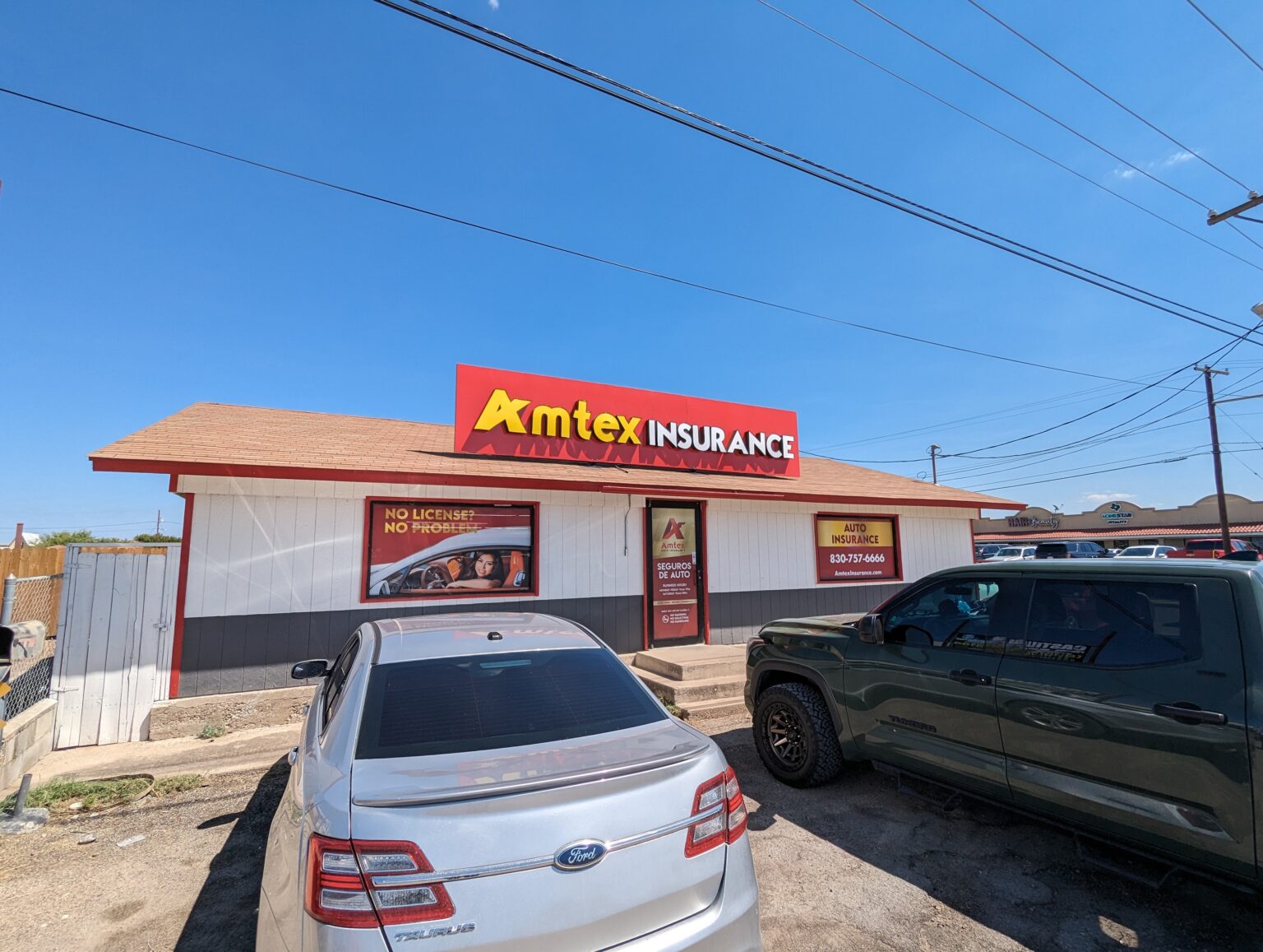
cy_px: 476
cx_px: 632
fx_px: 585
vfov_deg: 78.3
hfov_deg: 94.4
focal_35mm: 16
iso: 51
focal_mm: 2.35
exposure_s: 1/2119
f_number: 2.2
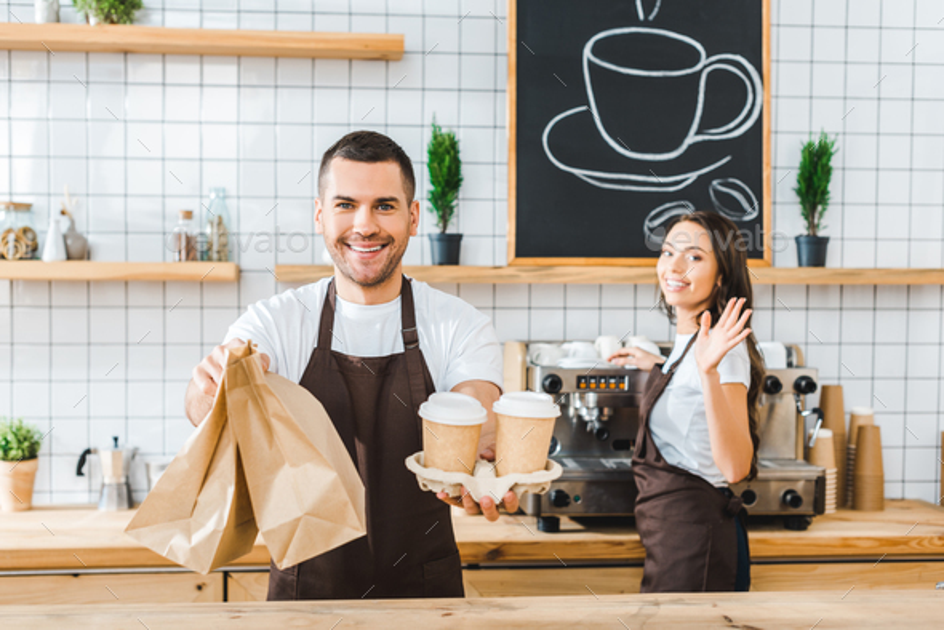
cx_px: 472
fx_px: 1312
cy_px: 315
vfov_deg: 27.0
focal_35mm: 50
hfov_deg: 39.6
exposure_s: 1/200
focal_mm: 50
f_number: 3.5
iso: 200
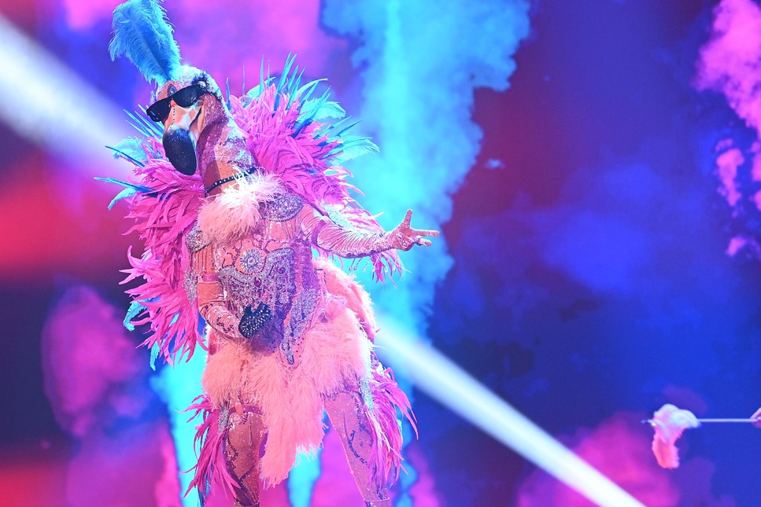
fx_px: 3636
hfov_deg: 11.9
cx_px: 276
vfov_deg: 8.0
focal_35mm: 172
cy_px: 286
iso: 3200
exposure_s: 1/500
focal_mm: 130
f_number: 2.8
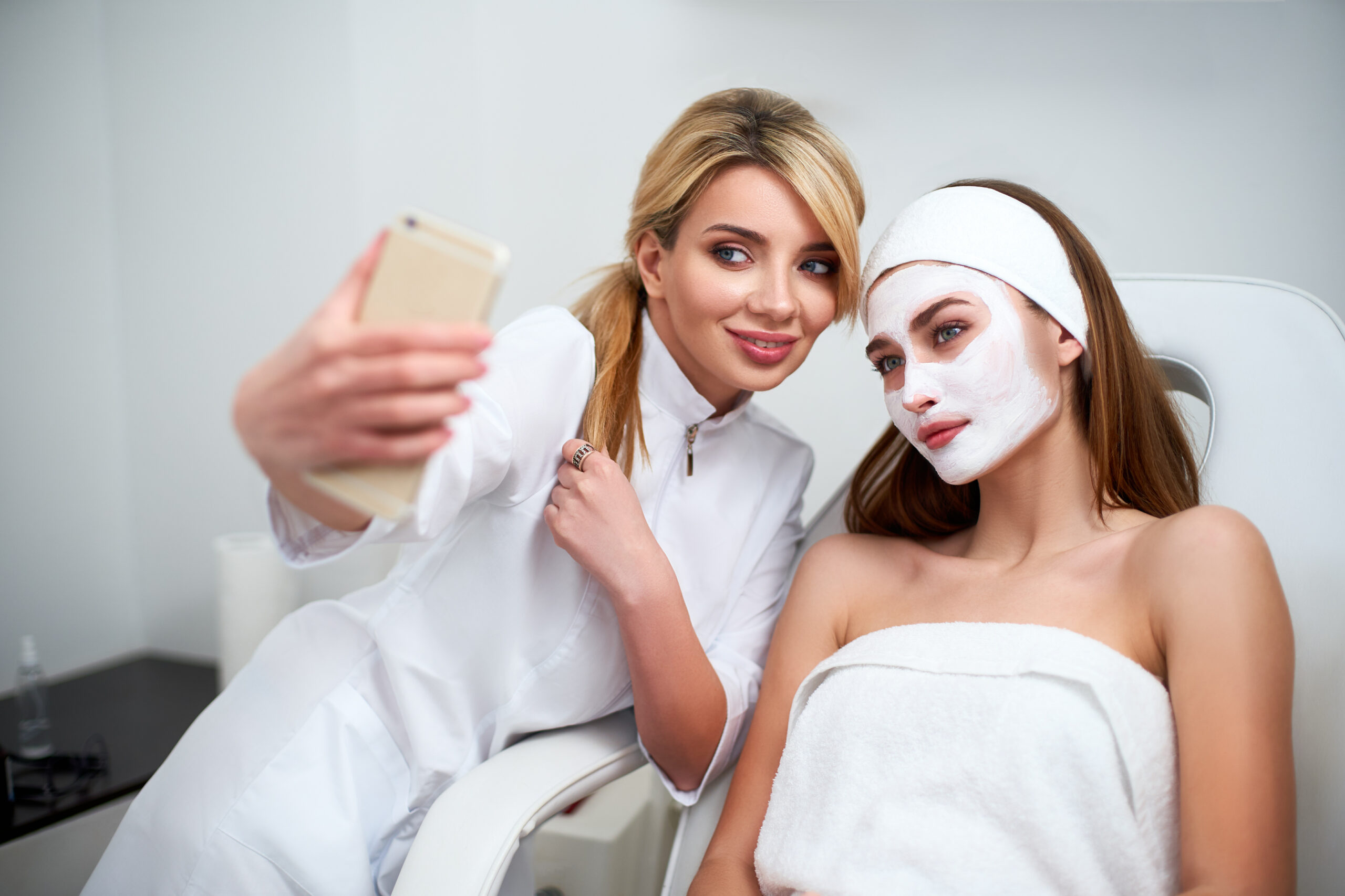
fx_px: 1868
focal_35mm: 50
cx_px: 672
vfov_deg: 27.0
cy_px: 448
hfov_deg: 39.6
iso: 200
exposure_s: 1/320
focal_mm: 50
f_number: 2
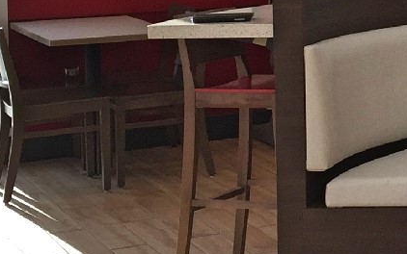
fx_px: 1453
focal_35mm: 131
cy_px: -62
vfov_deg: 9.8
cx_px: 677
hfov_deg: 14.5
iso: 32
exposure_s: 1/201
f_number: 2.2
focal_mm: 4.15
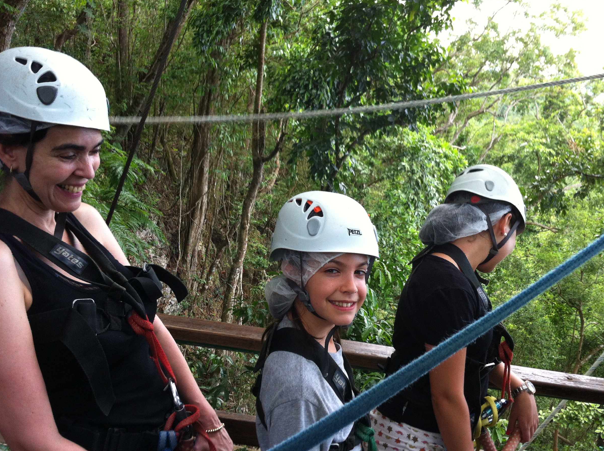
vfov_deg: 37.6
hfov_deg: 49.0
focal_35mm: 38
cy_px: 215
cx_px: 310
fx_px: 662
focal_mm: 3.85
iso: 100
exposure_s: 1/60
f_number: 2.8
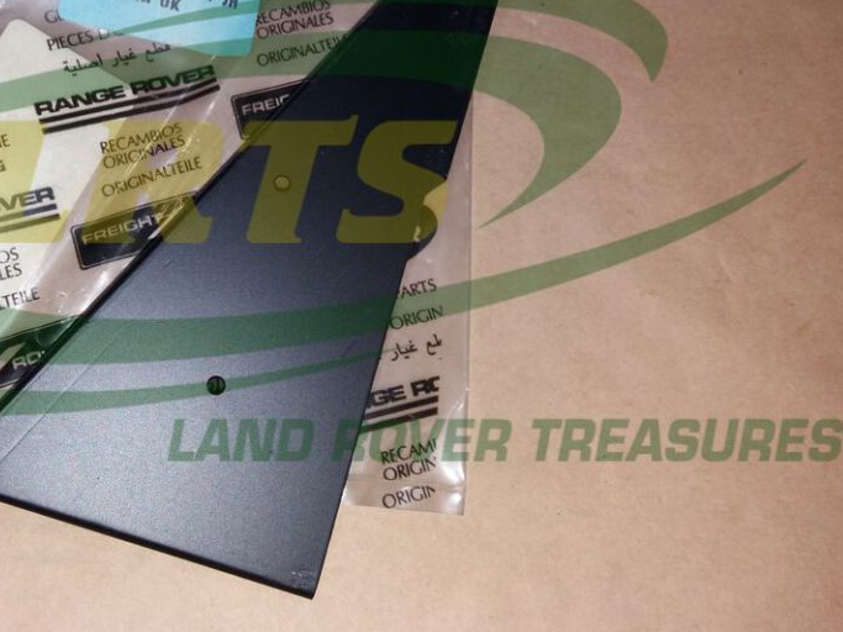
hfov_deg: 43.9
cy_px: 221
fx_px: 1023
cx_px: 251
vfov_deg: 34.1
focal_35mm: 42
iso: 64
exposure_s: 1/98
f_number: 1.9
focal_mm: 3.7
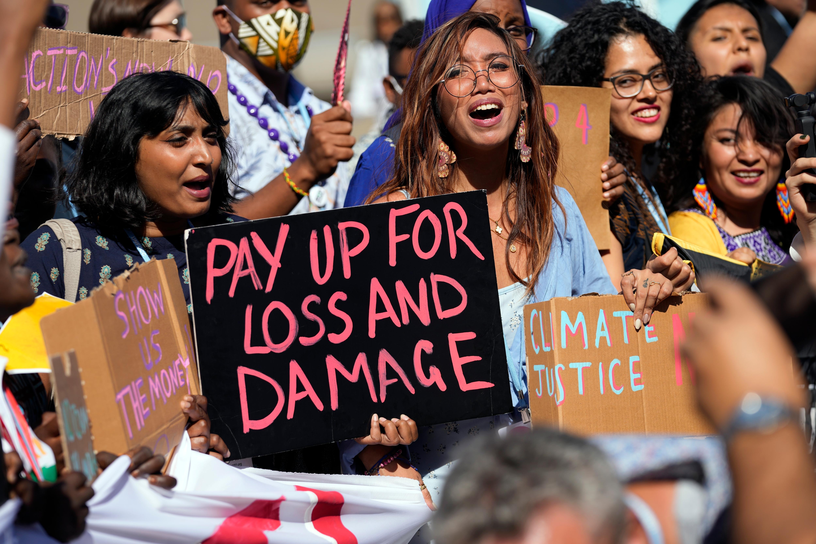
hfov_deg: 15.5
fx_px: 2992
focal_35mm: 132
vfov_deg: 10.4
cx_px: 408
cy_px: 272
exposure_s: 1/1250
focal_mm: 132
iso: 100
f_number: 4
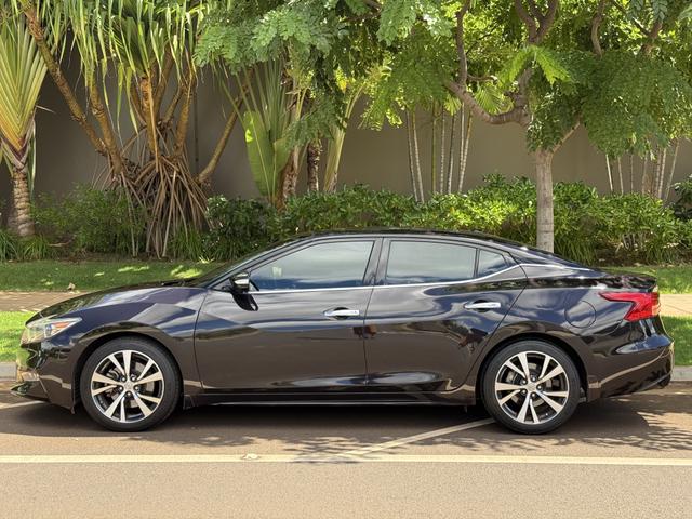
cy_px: 260
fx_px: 960
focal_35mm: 48
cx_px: 346
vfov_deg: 30.3
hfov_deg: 39.7
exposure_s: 1/885
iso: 80
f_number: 1.78
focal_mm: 6.76
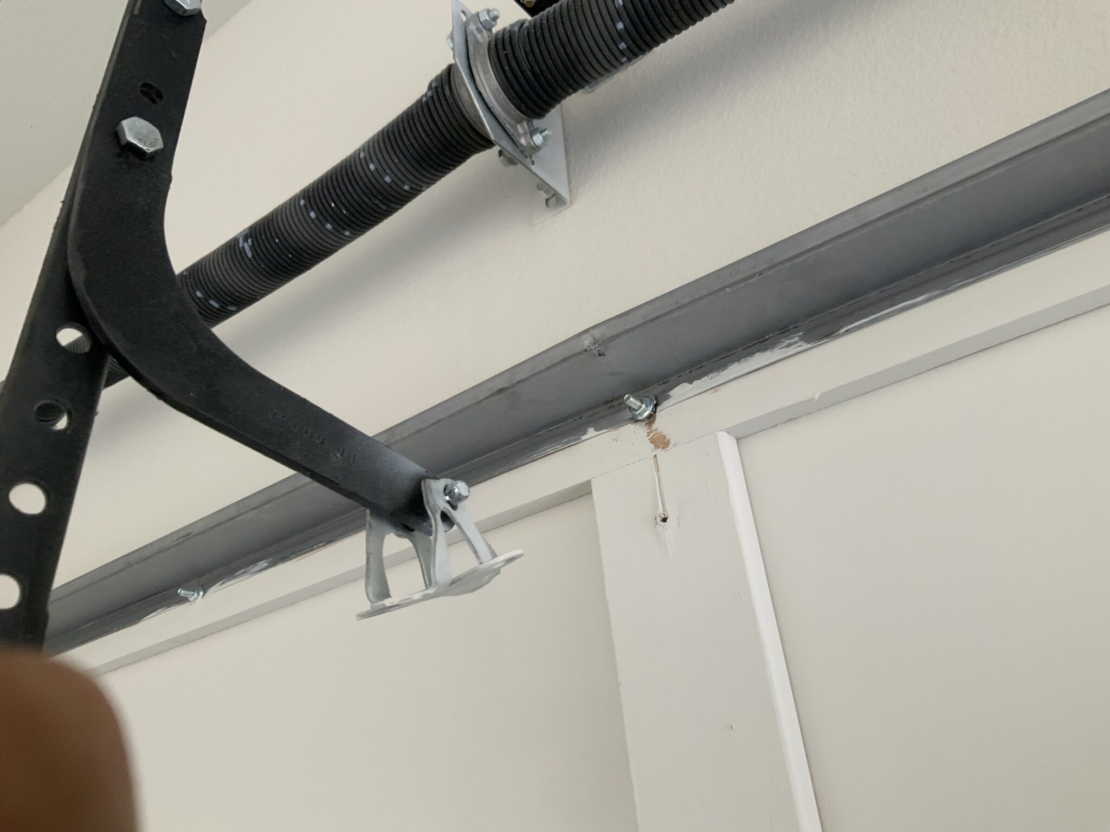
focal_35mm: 29
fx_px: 930
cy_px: 416
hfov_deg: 61.7
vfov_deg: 48.2
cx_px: 555
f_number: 1.8
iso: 80
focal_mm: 3
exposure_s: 1/60
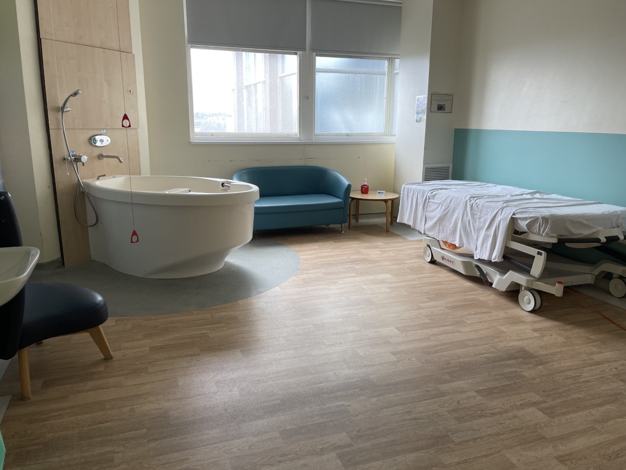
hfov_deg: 65.3
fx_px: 488
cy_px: 234
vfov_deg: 51.4
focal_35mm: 27
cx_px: 315
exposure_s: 1/100
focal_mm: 5.1
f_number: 1.6
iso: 80
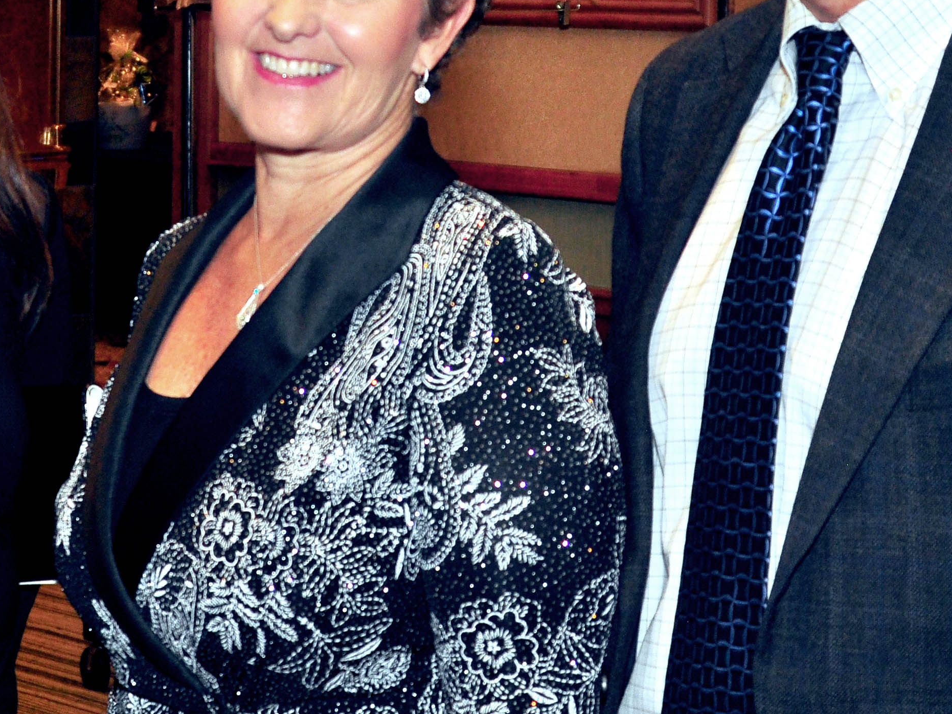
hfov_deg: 16.8
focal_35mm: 116
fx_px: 3194
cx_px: 142
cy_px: 60
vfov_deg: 12.7
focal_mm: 35
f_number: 6.3
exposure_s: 1/60
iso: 400
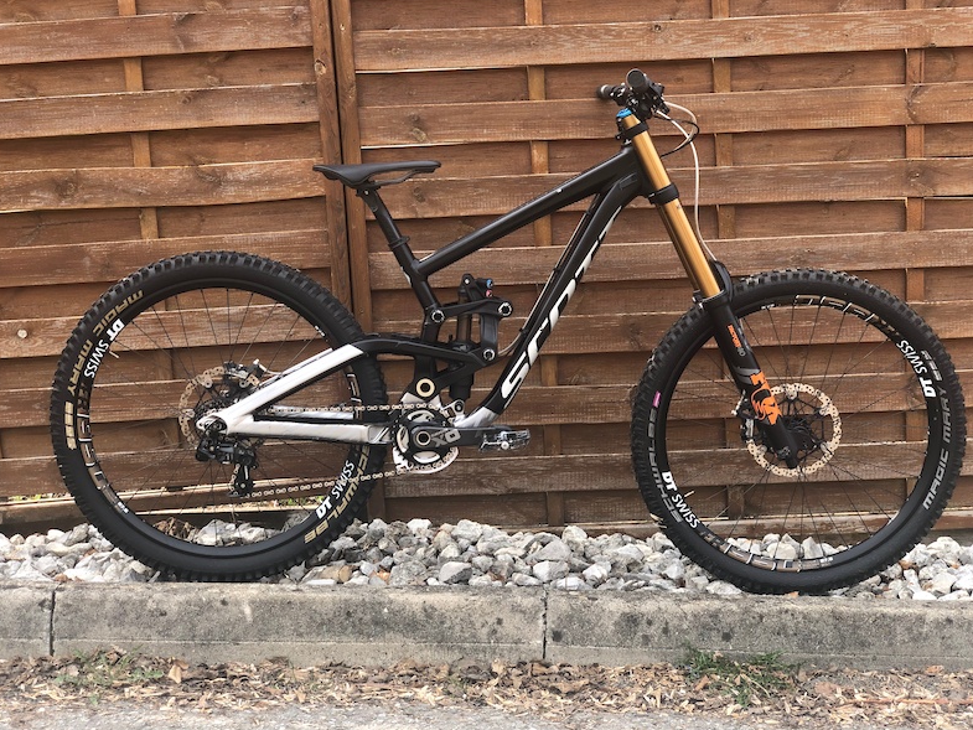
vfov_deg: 27.5
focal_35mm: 53
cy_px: 362
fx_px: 1490
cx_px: 492
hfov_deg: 36.2
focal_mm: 6
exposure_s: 1/123
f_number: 2.4
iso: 16
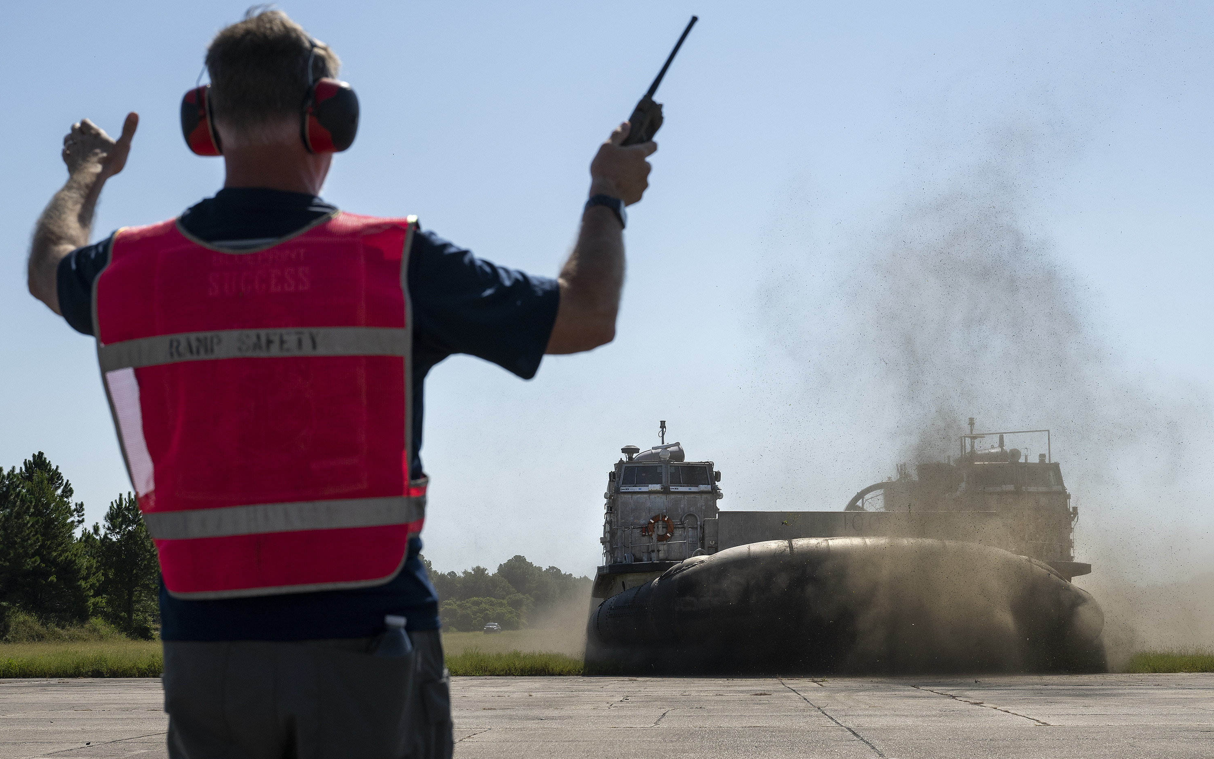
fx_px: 1423
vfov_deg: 29.9
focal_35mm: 43
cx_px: 608
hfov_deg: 46.2
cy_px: 384
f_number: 6.3
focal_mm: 42
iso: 200
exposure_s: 1/2000
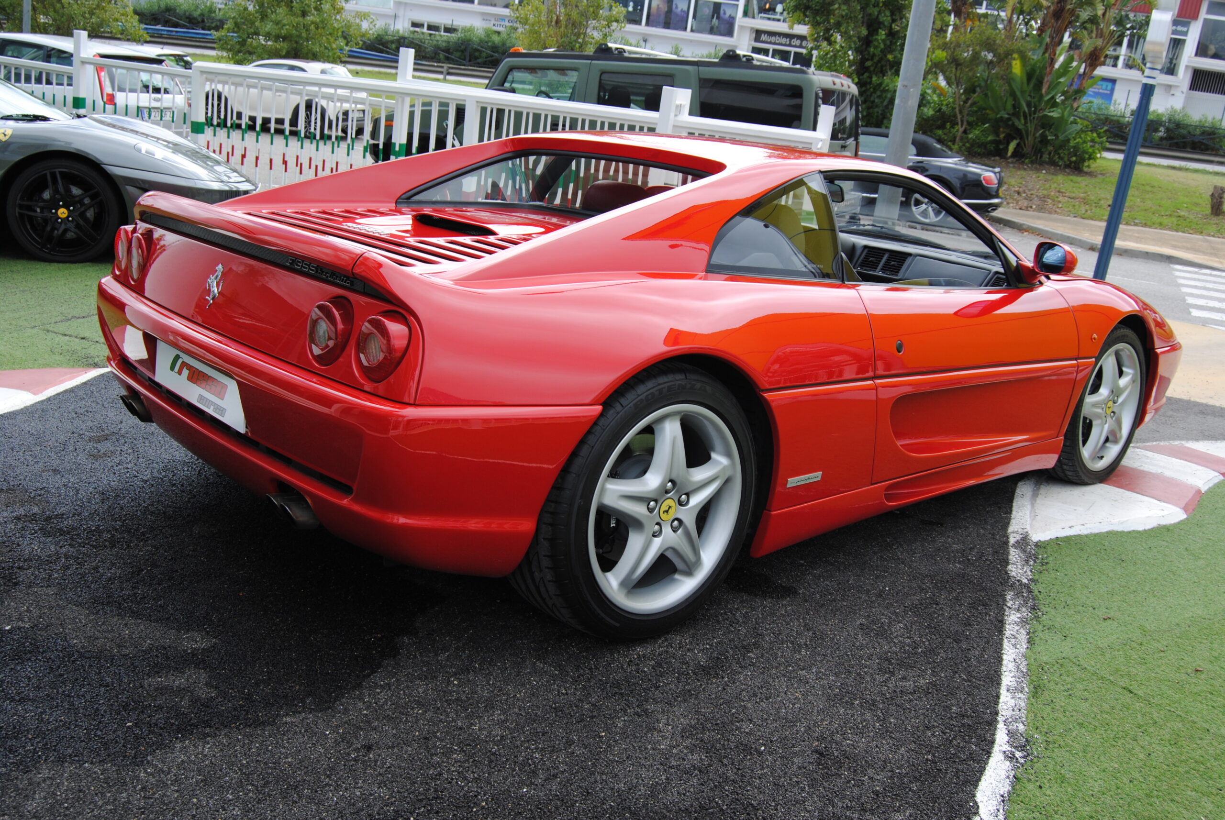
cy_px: 410
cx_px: 612
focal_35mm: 33
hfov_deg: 57.2
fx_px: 1124
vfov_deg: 40.1
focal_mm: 22
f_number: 6.3
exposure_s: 1/160
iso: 100
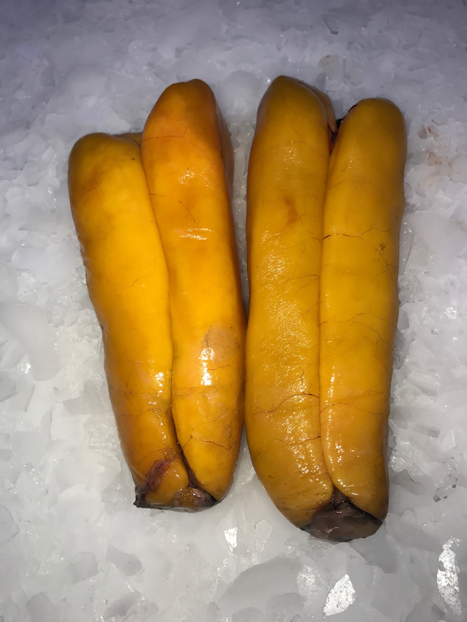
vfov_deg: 63.4
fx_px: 504
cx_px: 234
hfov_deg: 49.7
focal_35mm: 28
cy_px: 311
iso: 20
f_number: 1.8
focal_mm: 3.99
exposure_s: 1/295
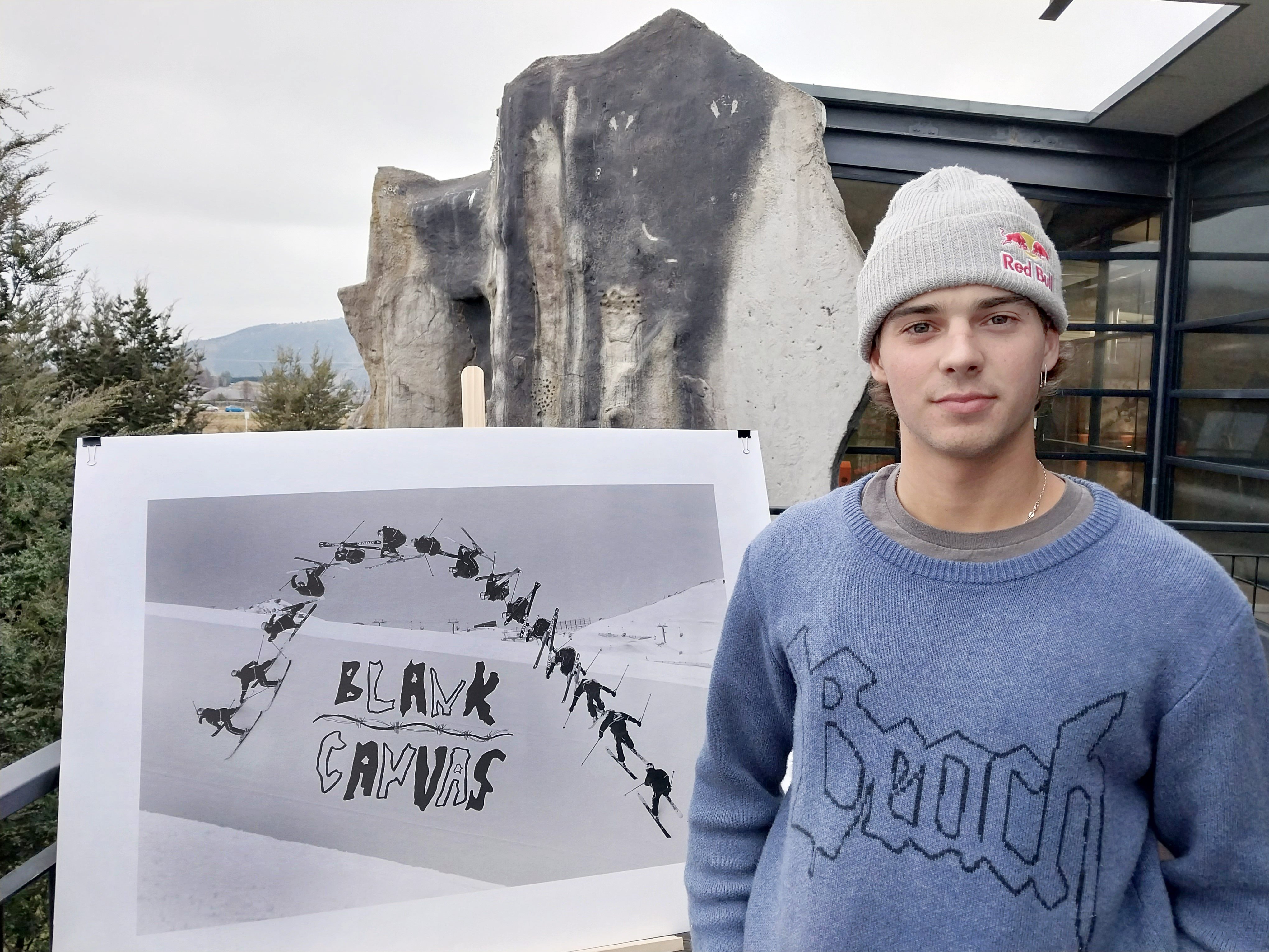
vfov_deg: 53.1
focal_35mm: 26
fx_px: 953
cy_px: 476
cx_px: 634
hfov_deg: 67.3
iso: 64
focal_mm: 4
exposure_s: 1/50
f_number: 1.8
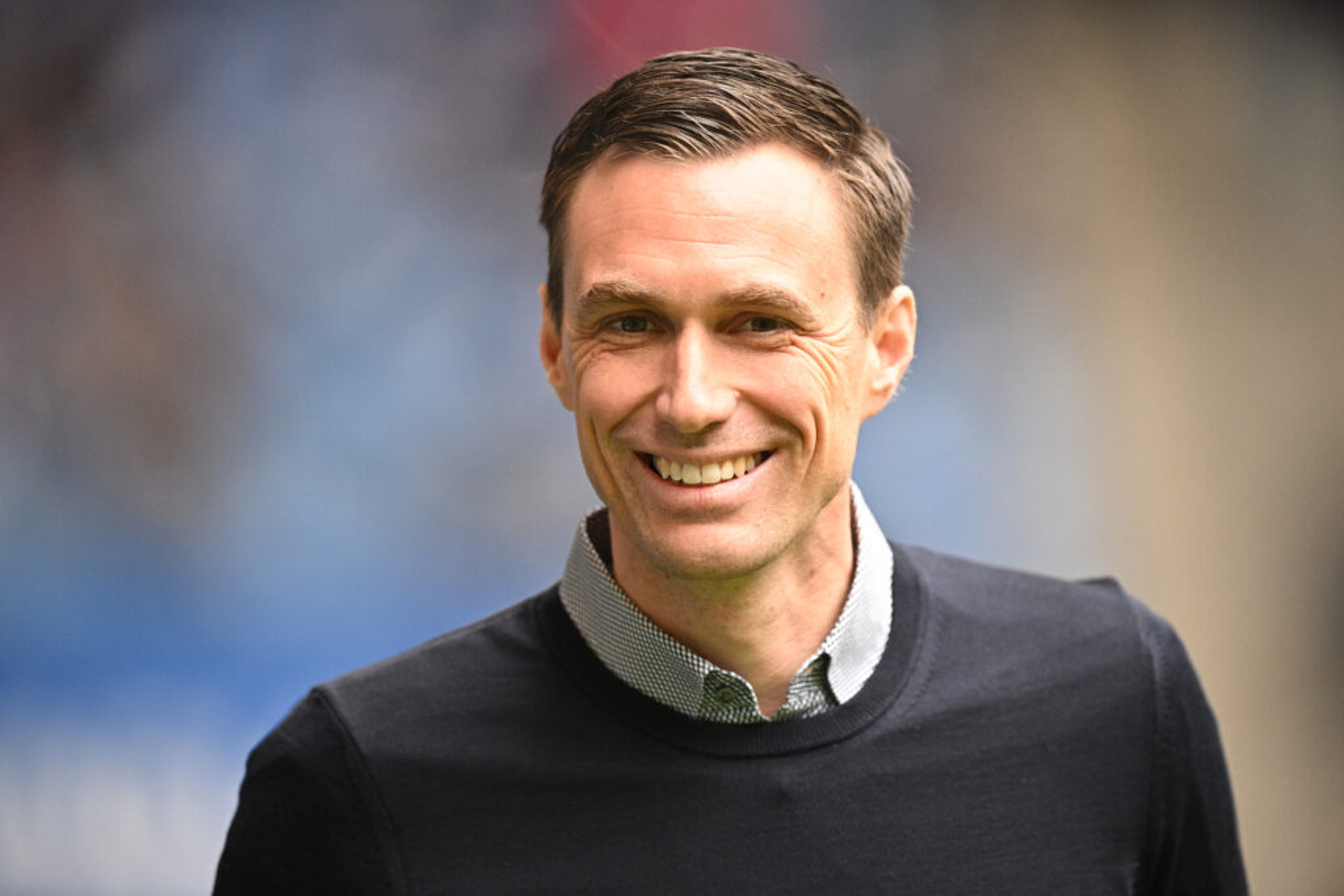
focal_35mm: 400
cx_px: 672
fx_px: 14934
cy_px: 448
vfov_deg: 3.4
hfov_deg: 5.2
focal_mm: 400
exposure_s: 1/1933
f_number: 2.8
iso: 3200
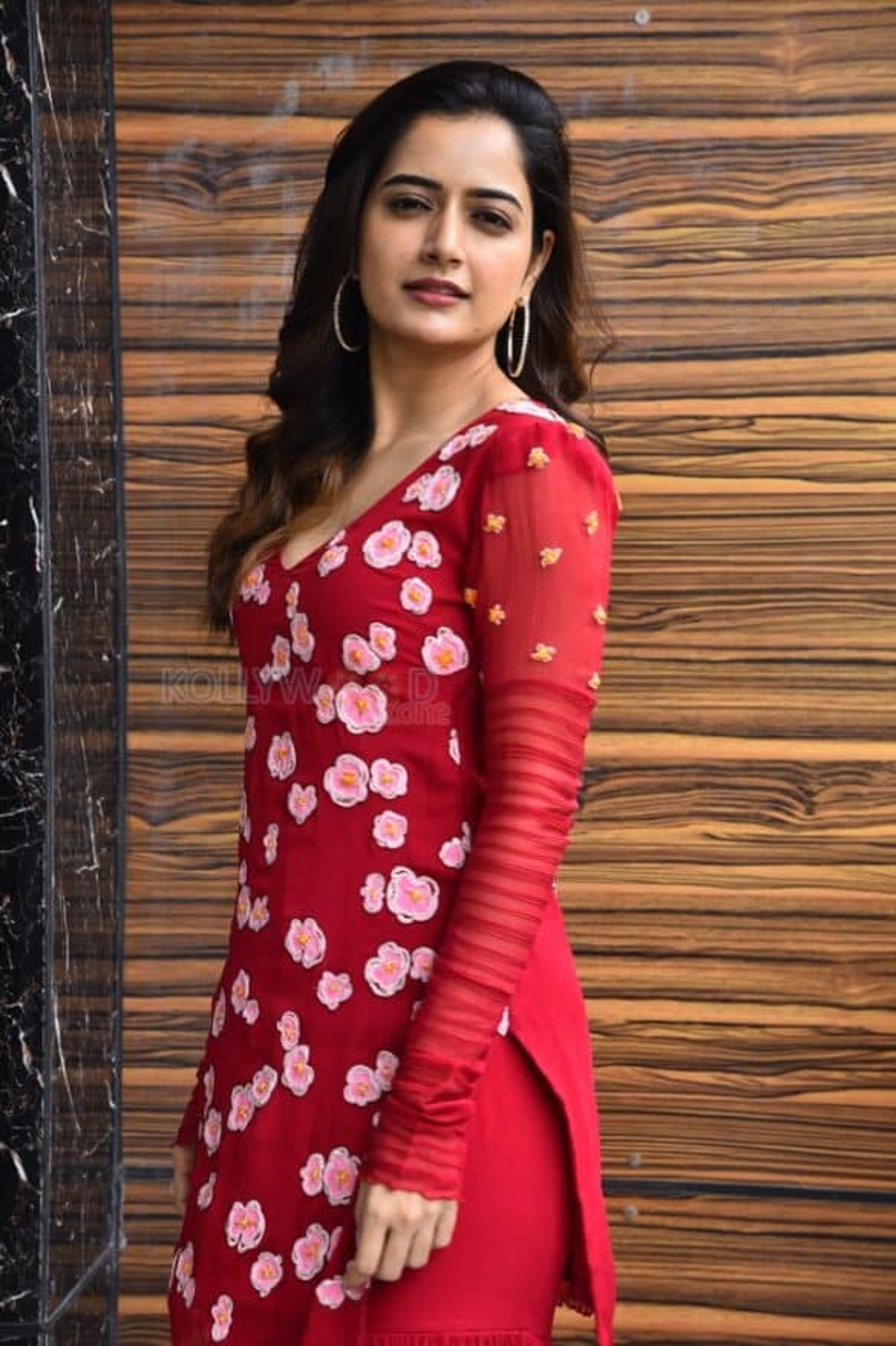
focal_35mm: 86
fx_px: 3212
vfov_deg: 23.6
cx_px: 448
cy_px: 673
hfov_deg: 15.9
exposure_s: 1/160
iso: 320
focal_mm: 86
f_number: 7.1
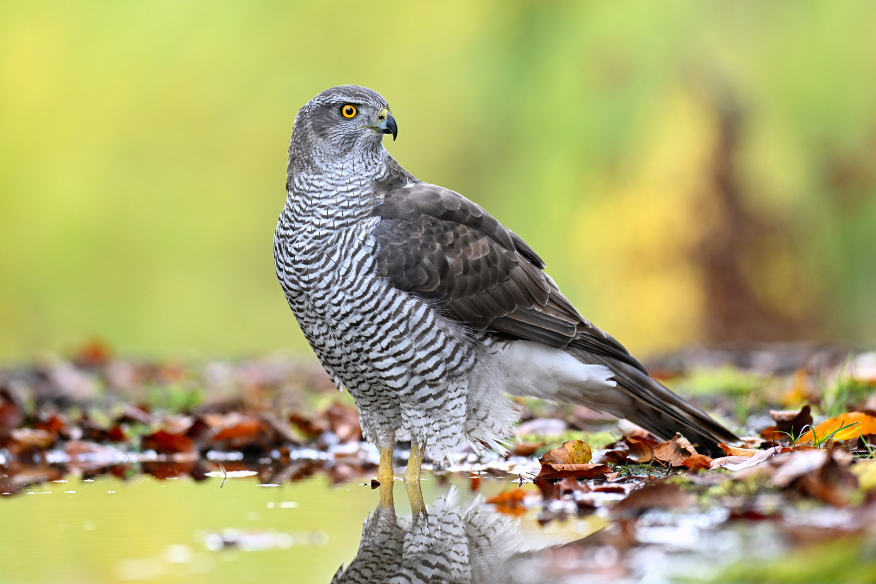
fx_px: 7299
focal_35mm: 300
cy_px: 292
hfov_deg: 6.9
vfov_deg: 4.6
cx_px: 438
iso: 1000
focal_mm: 300
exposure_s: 1/640
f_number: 4
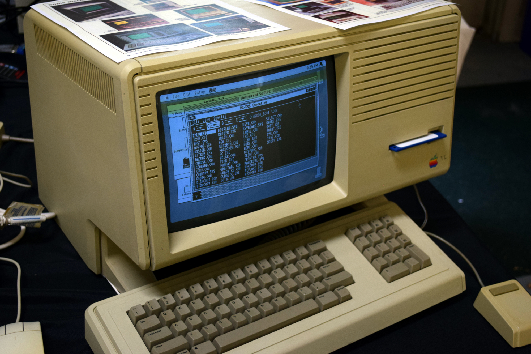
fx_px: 774
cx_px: 266
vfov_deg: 25.7
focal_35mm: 52
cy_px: 177
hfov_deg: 37.9
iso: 720
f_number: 5
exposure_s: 1/60
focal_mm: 35
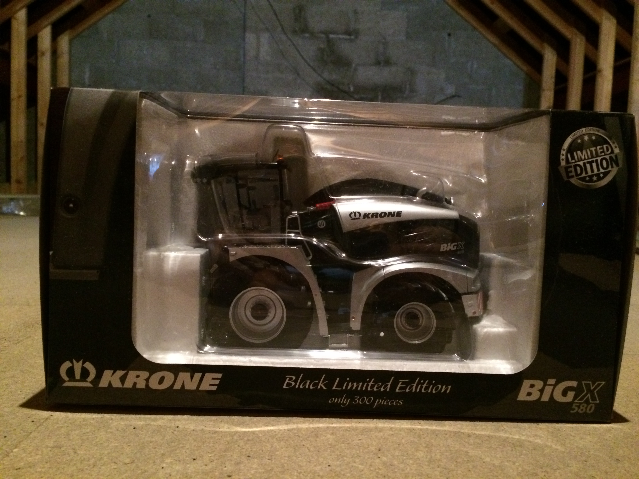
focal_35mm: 29
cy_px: 240
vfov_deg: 48.2
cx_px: 320
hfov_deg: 61.7
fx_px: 535
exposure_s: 1/17
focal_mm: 4.15
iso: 500
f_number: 2.2
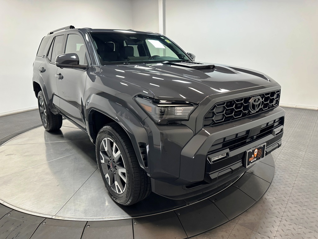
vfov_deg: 56.8
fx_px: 220
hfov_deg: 71.6
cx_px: 159
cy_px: 120
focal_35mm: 24
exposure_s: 1/60
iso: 500
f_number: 1.78
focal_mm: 6.86
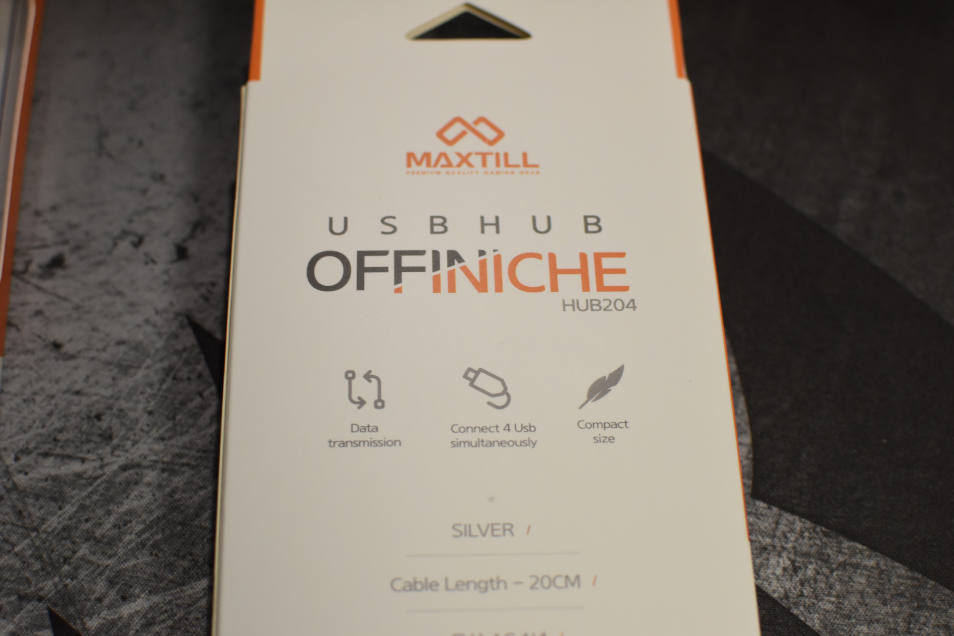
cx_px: 477
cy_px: 318
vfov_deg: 25.8
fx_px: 1391
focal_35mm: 52
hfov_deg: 37.9
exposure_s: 1/60
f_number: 4
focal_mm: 35
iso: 500
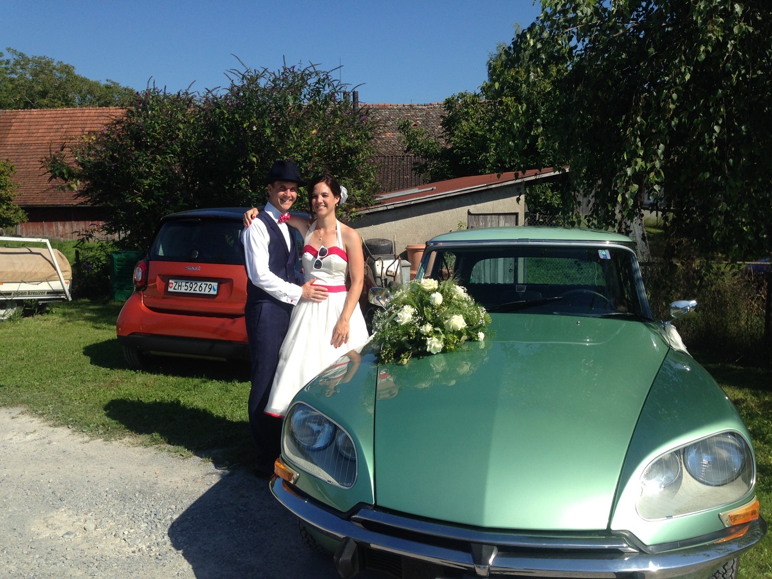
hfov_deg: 55.4
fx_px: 736
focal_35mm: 33
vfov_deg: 42.9
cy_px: 290
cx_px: 386
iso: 50
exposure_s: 1/1642
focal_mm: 4.12
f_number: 2.4
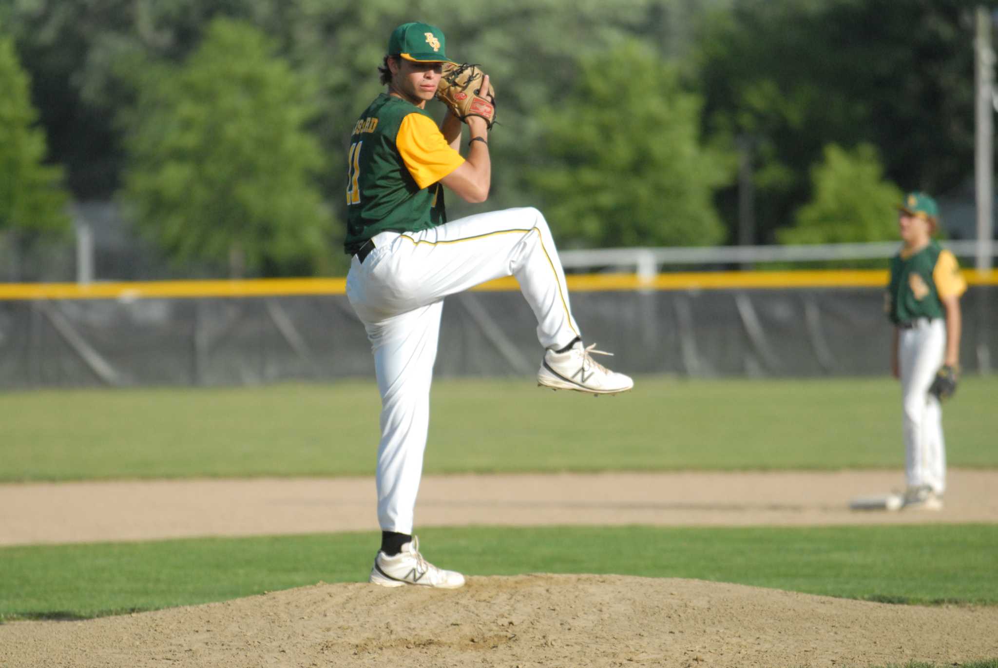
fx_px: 8325
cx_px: 499
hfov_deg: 6.9
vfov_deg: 4.6
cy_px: 334
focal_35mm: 300
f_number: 4
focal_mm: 200
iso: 800
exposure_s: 1/5000
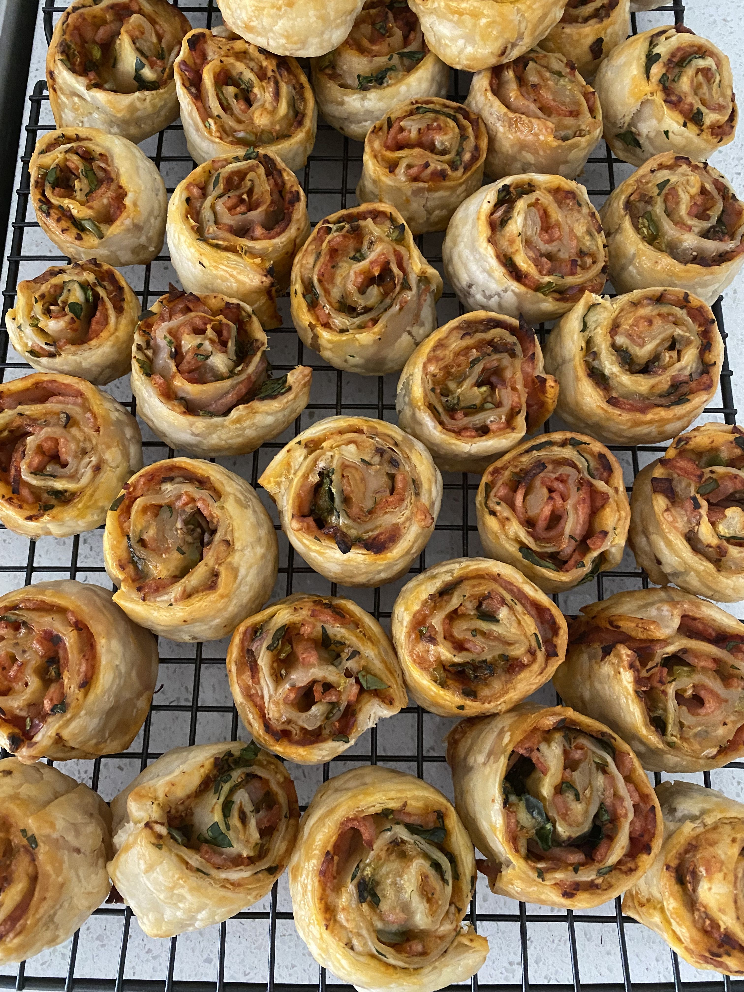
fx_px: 745
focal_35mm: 26
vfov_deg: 67.3
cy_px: 496
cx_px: 372
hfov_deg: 53.1
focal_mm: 4.25
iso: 640
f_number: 1.8
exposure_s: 1/36
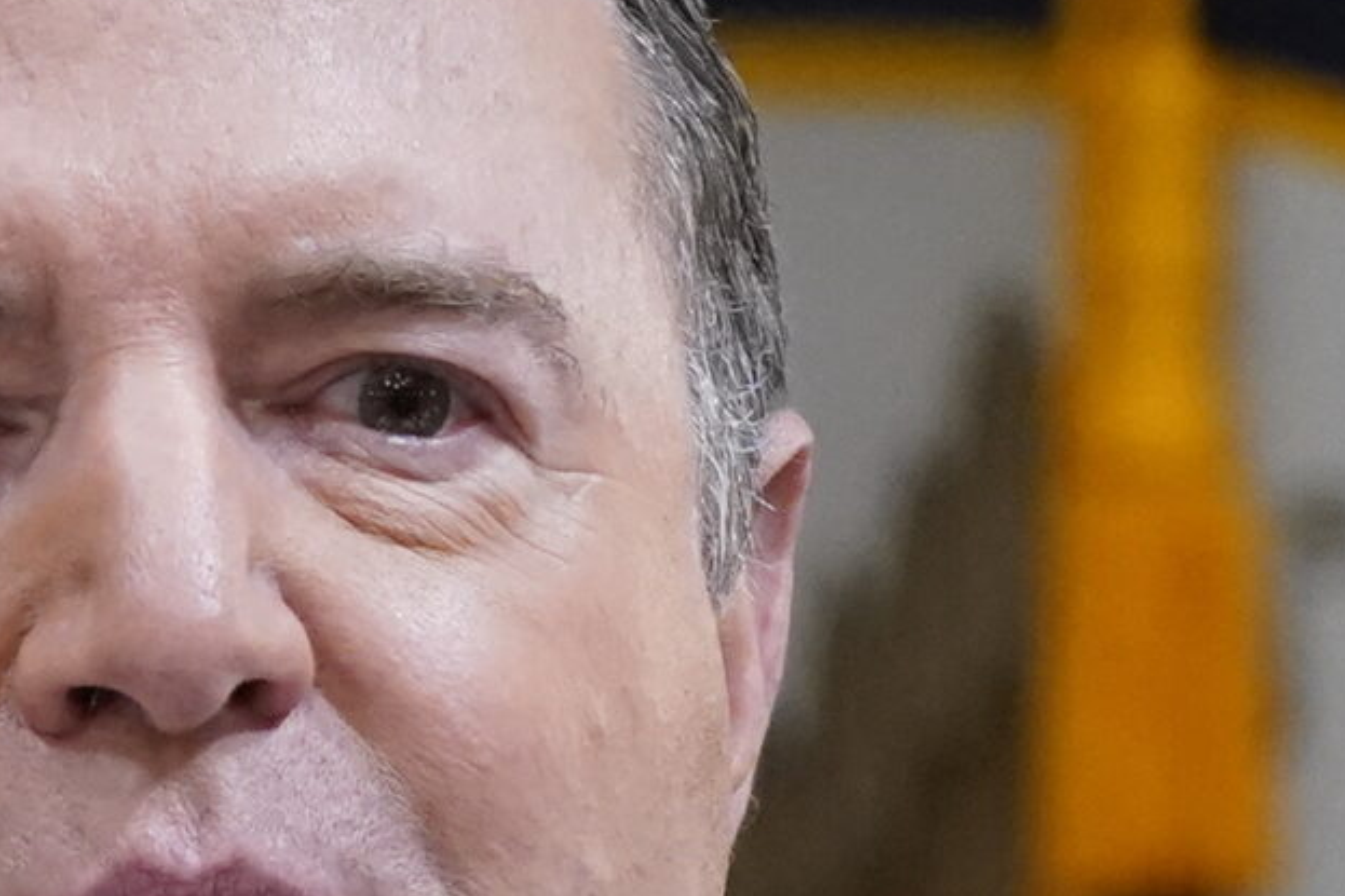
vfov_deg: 0.6
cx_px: 460
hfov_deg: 1.0
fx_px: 80151
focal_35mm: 2146
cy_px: 1171
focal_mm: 348
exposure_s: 1/200
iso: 5000
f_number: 5.6
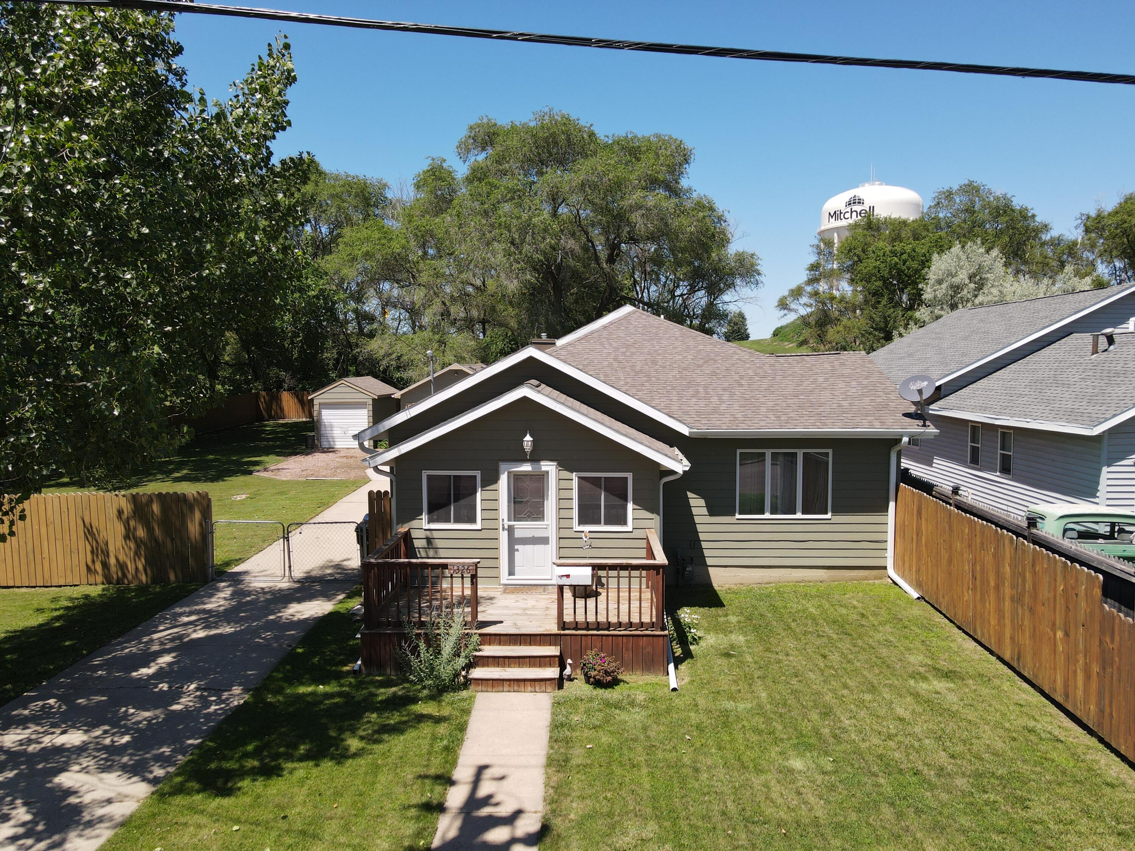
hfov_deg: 71.6
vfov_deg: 56.8
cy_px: 426
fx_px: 787
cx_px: 568
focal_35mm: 24
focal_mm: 4.5
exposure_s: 1/500
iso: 100
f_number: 2.8
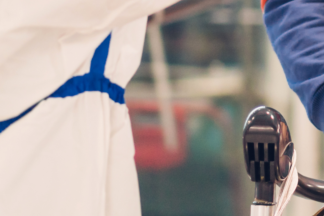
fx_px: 2655
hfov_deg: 6.9
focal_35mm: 295
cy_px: -147
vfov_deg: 4.6
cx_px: 458
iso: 200
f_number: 1.8
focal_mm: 55
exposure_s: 1/100
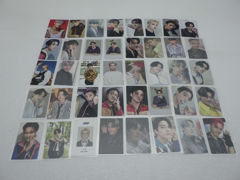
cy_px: 90
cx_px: 120
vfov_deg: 49.7
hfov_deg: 63.4
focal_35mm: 28
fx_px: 194
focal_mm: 5
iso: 400
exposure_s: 1/200
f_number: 4.2
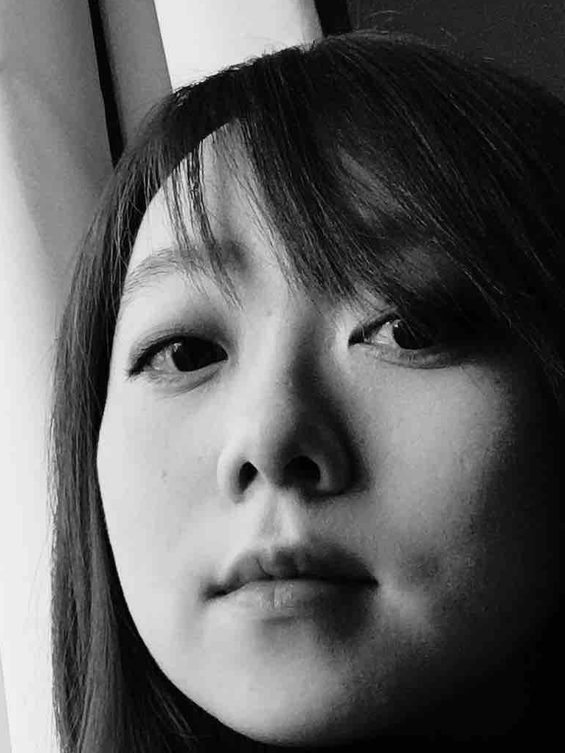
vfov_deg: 25.4
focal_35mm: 76
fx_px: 1654
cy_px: 561
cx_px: 319
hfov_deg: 19.4
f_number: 2.2
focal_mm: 2.65
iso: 40
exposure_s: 1/100
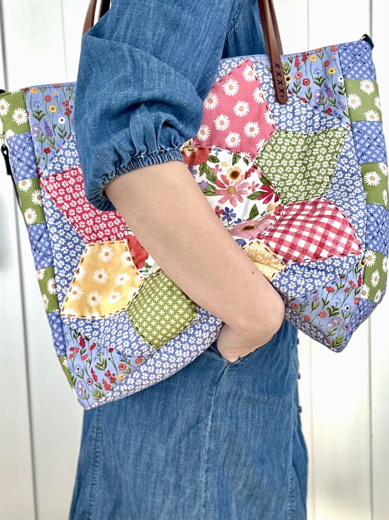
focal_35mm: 30
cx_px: 194
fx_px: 450
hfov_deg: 46.8
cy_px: 260
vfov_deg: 60.0
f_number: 1.9
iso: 32
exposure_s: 1/121
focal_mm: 2.69
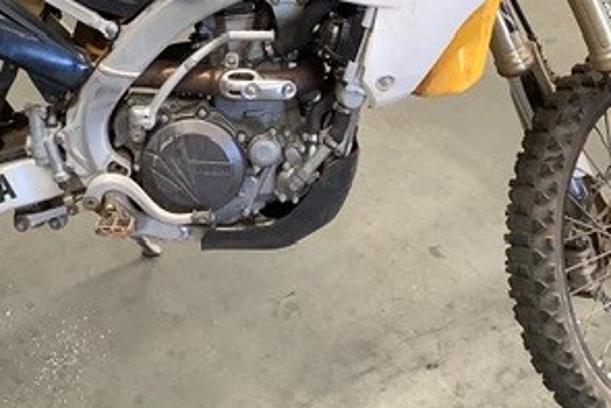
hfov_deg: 28.6
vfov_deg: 19.0
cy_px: 21
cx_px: 201
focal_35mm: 70
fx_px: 1189
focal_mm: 3.3
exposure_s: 1/50
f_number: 2.4
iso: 100
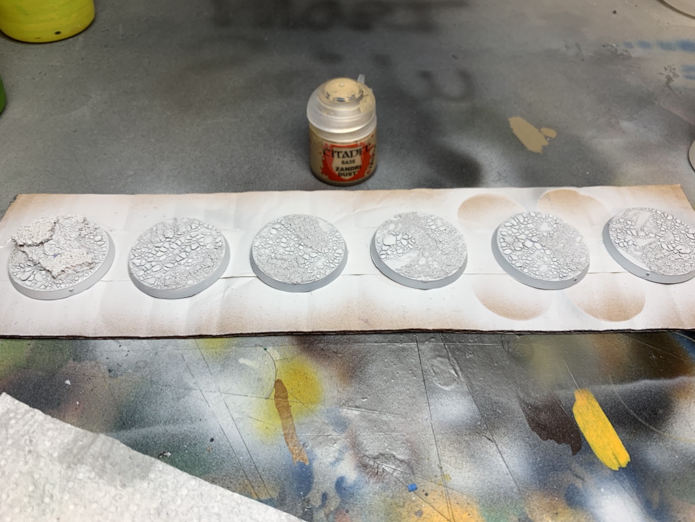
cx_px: 348
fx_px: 522
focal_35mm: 26
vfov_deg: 53.1
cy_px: 261
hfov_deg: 67.3
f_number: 1.8
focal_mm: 4.25
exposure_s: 1/100
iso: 32
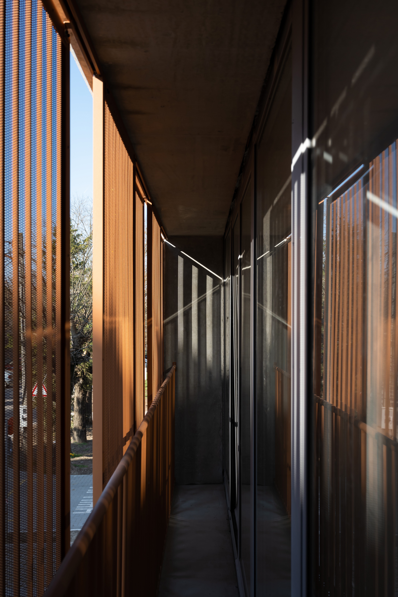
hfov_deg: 35.1
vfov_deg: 50.7
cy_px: 298
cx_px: 199
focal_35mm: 38
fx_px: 630
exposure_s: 1/160
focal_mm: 38
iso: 200
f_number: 7.1
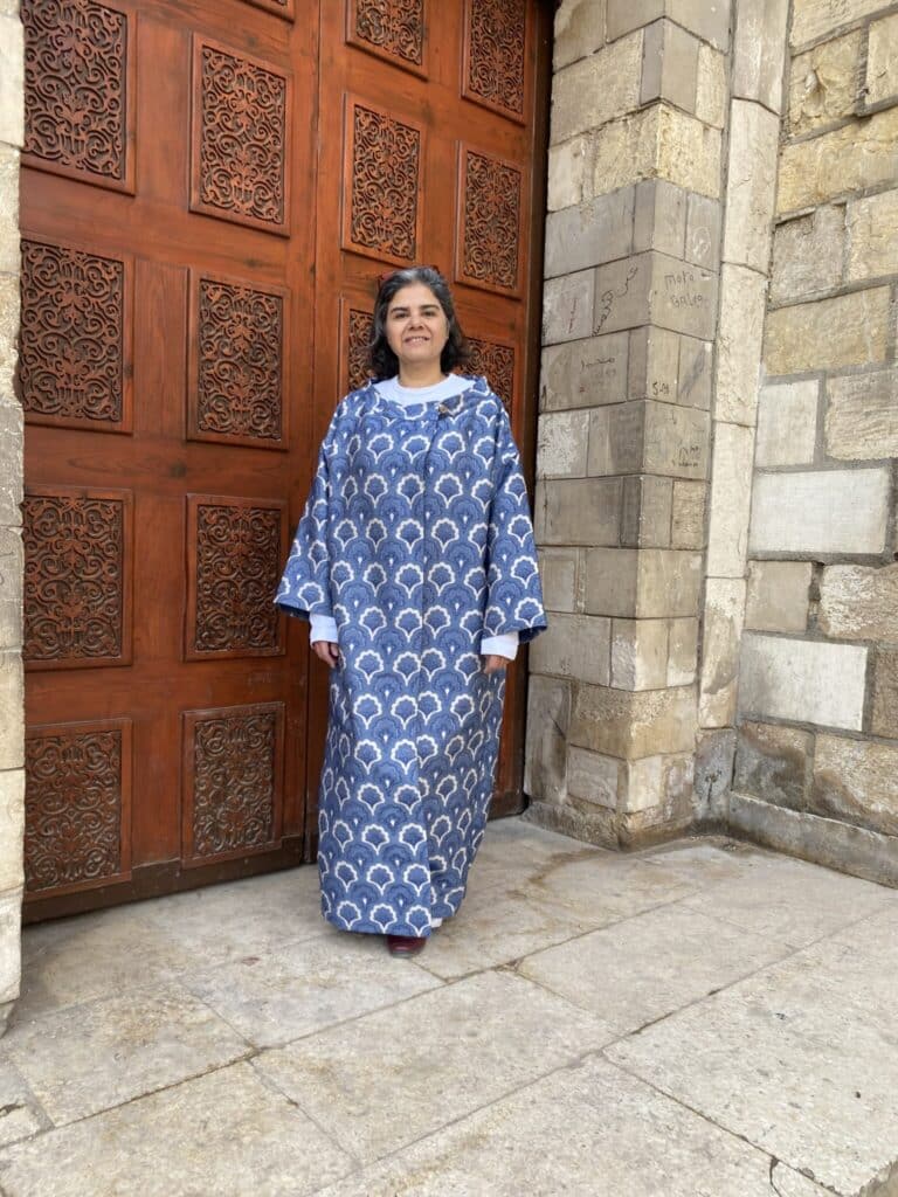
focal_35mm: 26
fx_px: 899
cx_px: 449
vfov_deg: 67.3
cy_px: 598
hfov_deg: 53.1
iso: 32
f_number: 1.8
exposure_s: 1/211
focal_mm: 4.25
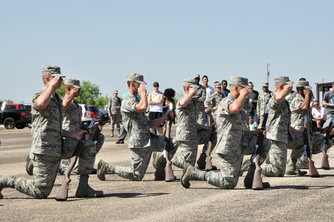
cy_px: 111
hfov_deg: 16.1
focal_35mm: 128
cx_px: 167
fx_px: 1181
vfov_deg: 10.7
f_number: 14
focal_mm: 85
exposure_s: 1/400
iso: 200
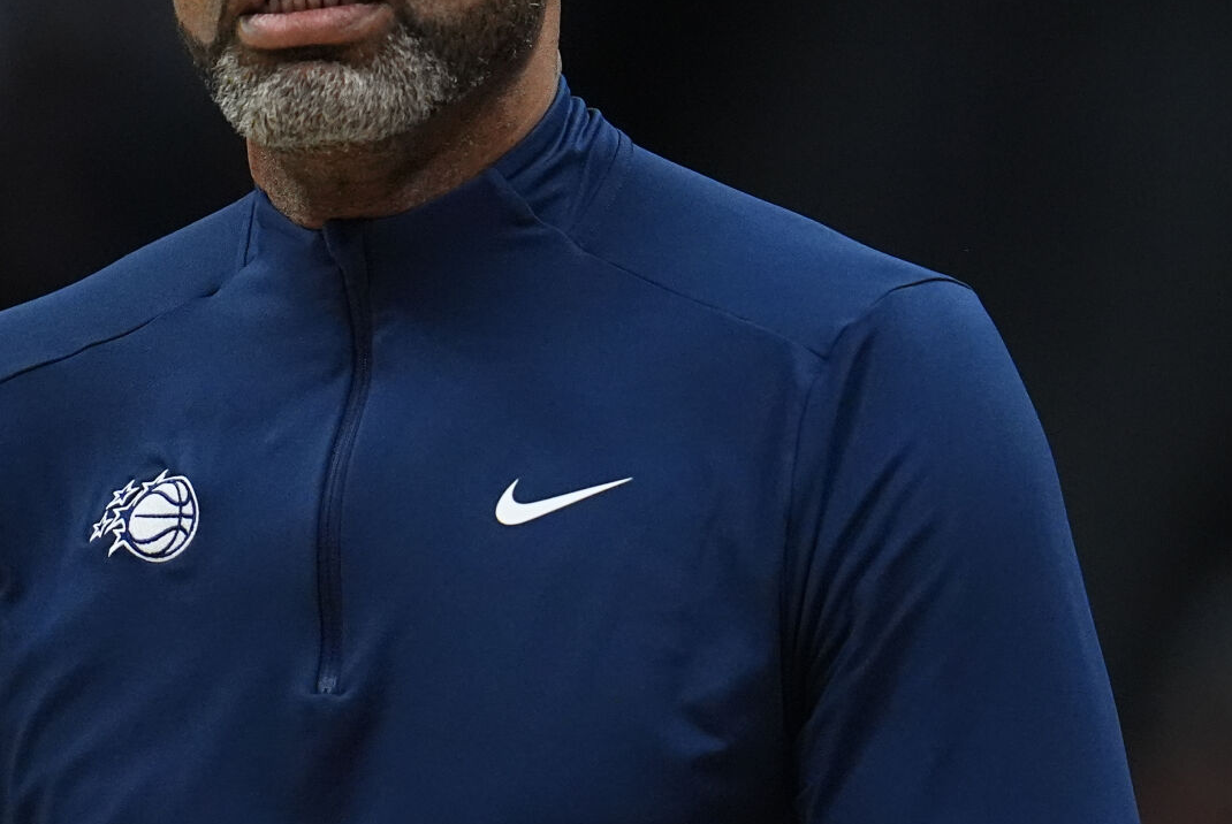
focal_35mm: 987
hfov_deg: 2.1
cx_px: 350
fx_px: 33814
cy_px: 220
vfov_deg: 1.4
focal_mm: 400
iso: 5000
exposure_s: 1/1600
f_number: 3.5
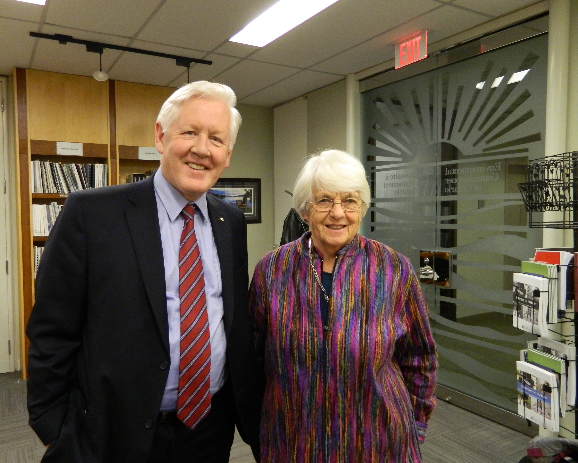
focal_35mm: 27
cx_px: 268
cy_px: 233
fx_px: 462
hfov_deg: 64.0
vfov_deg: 53.2
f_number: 3.1
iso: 400
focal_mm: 4.5
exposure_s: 1/40
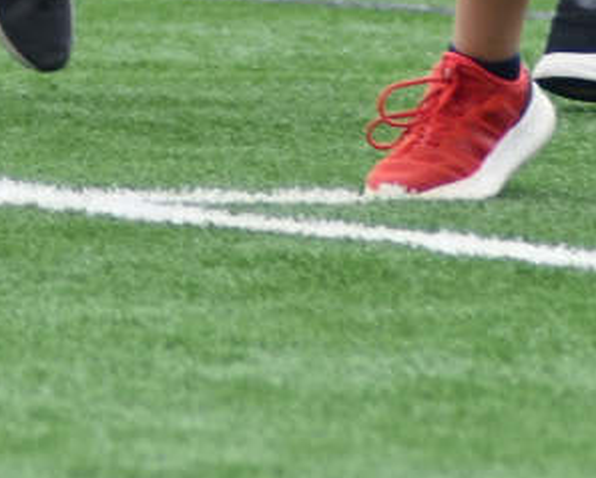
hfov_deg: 1.3
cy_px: -599
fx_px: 27094
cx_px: -70
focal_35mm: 1535
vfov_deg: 1.0
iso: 320
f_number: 5.6
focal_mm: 200
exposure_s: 1/1000
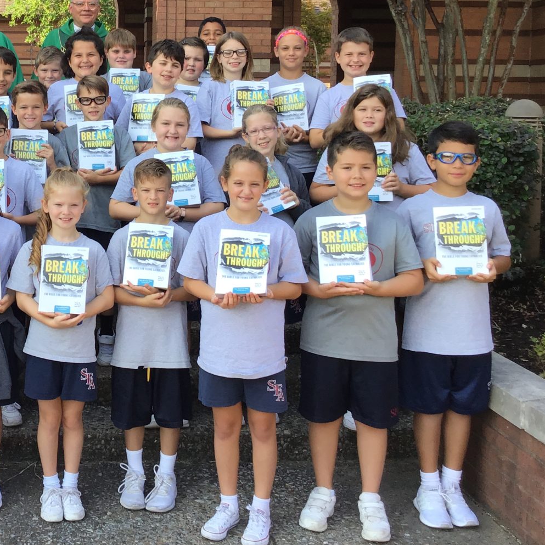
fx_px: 944
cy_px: 156
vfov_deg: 31.8
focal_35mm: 53
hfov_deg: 30.9
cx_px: 65
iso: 25
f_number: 2.4
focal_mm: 3.3
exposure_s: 1/242
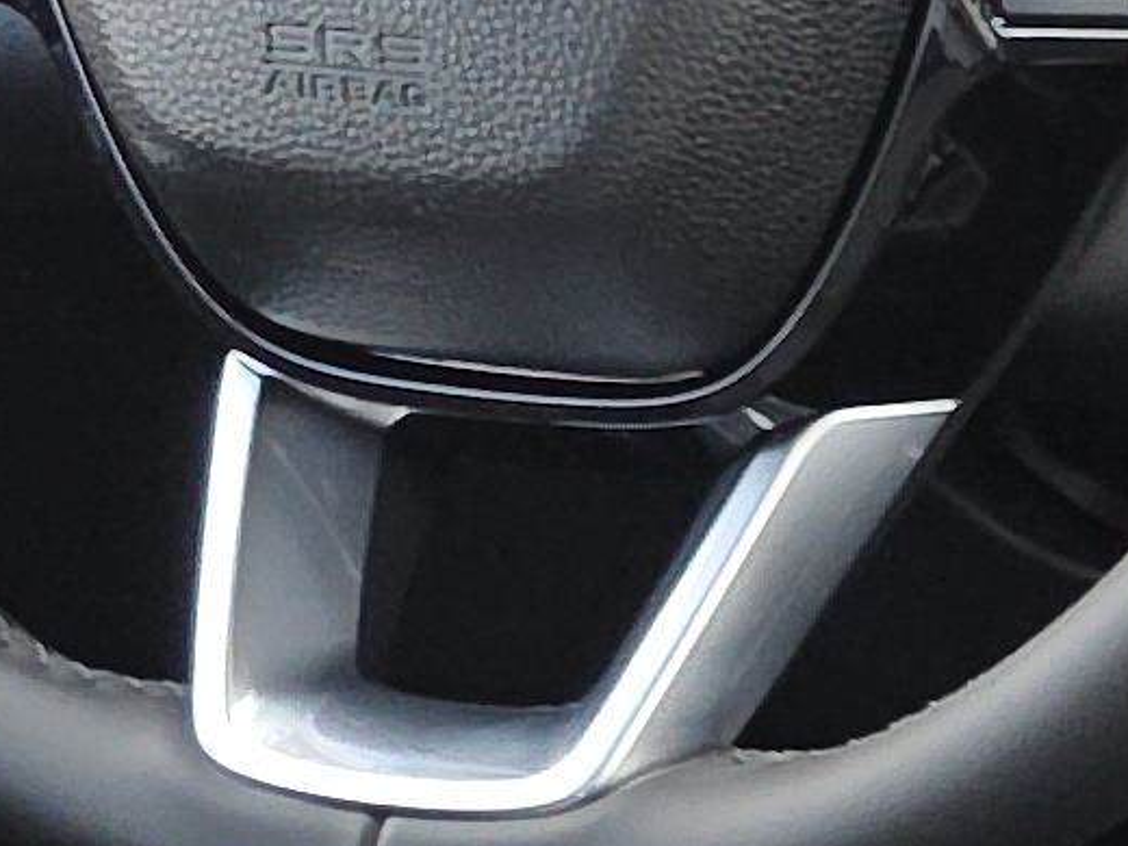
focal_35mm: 177
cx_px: 2681
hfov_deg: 9.9
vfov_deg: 8.1
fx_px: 5768
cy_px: 1551
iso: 100
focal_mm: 6.3
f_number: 1.7
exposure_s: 1/180
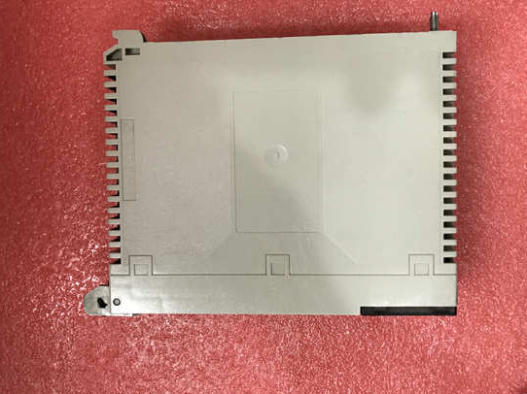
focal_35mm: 31
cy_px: 180
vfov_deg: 45.4
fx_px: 472
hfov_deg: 58.4
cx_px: 255
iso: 32
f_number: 1.8
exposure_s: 1/33
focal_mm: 3.99
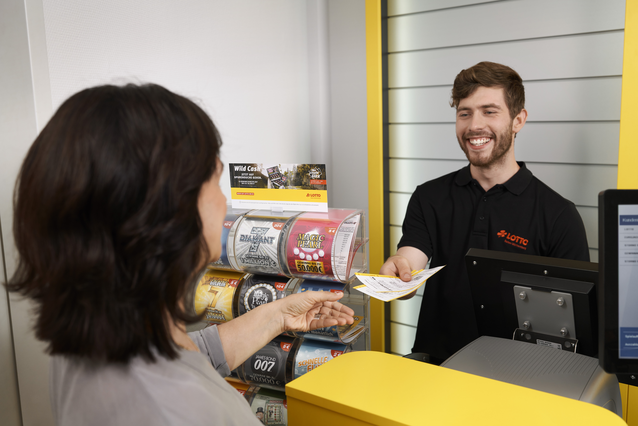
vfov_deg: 37.9
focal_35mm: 35
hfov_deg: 54.4
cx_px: 319
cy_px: 213
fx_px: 620
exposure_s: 1/200
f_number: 4
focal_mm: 35
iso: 400
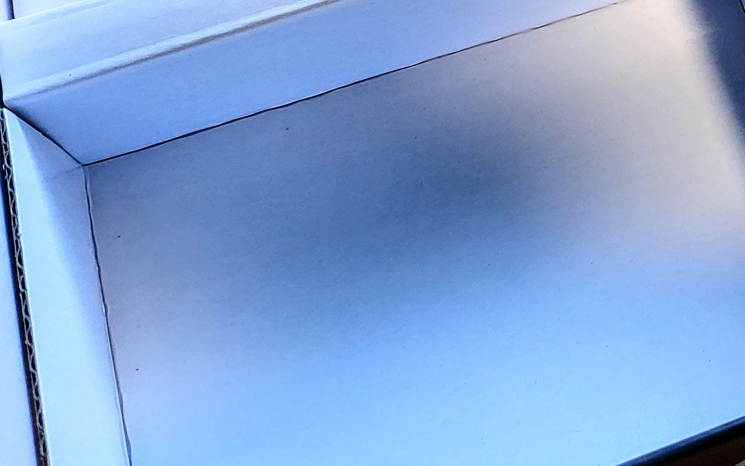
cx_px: 743
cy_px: -83
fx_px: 1259
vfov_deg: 19.8
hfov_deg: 30.6
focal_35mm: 62
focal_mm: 5
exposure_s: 1/100
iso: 160
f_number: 1.8
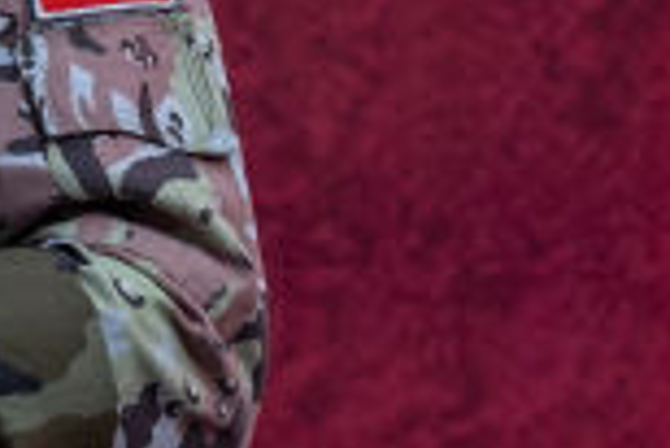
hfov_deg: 2.3
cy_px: 507
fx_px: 16449
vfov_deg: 1.6
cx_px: 535
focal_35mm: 883
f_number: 5.6
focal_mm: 88.8
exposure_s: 1/100
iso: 100
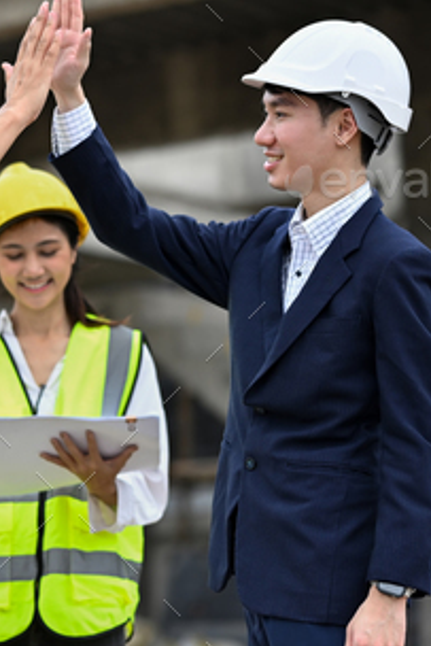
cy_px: 282
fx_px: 2960
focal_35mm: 165
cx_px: 55
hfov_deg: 8.3
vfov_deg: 12.4
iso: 160
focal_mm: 85
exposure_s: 1/4000
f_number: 2
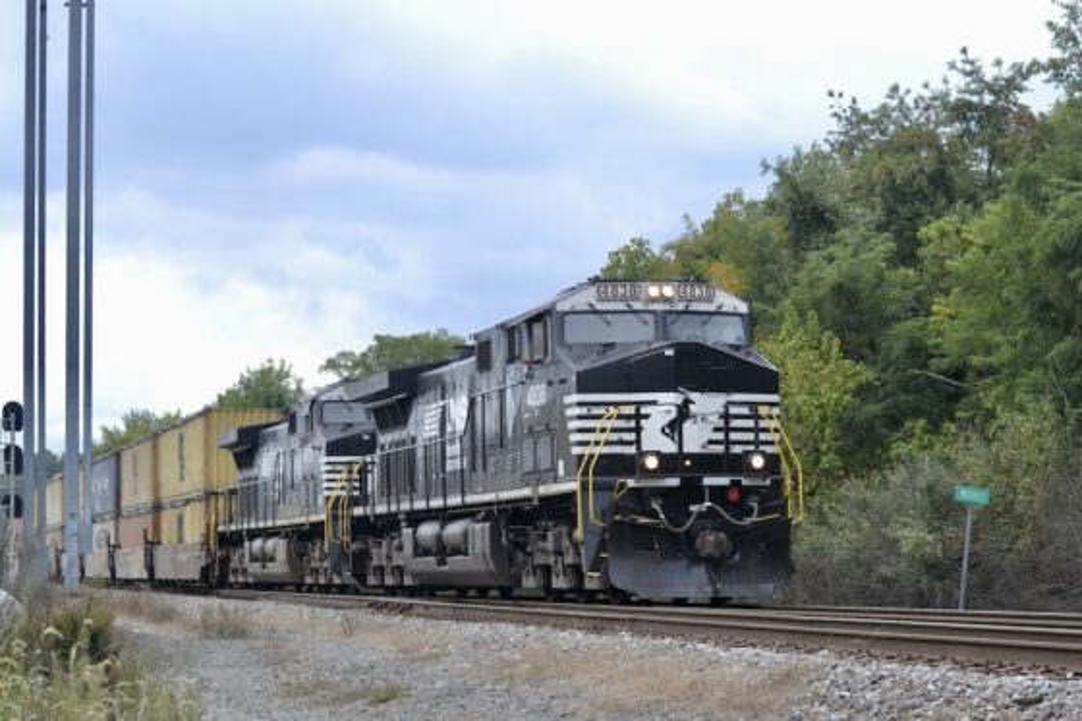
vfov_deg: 18.2
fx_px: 2253
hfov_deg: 27.0
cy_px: 360
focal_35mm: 75
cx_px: 541
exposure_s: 1/1250
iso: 400
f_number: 5
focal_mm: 50
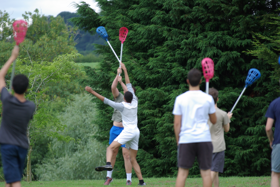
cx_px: 140
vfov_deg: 4.6
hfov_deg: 6.9
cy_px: 94
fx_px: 2336
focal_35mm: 300
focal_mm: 200
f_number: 3.5
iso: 200
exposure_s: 1/350
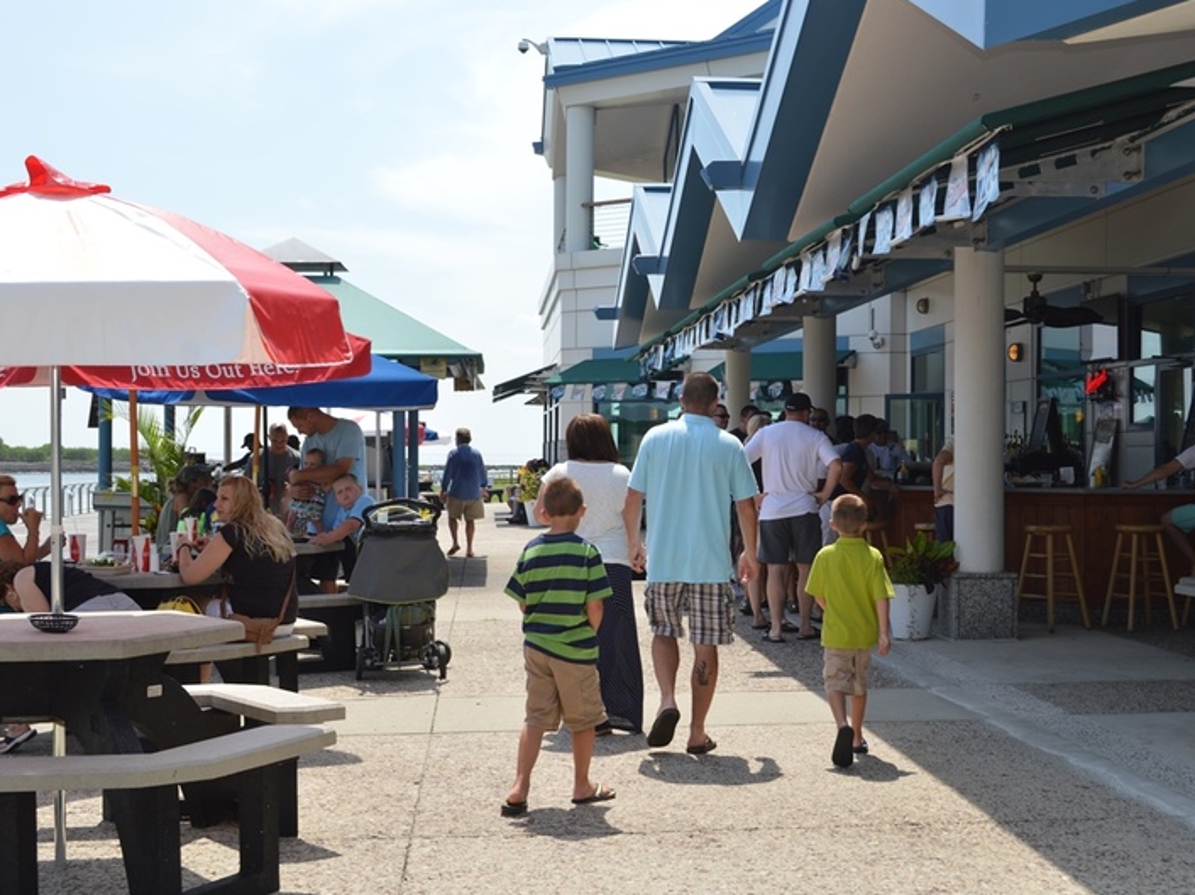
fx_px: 1691
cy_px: 447
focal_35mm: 49
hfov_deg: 38.9
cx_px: 669
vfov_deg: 29.7
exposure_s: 1/200
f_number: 8
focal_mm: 30
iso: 100
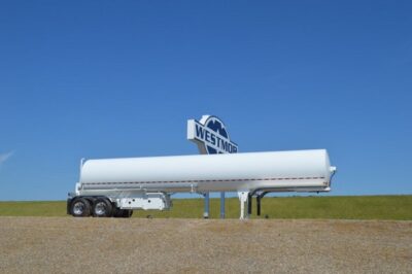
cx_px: 206
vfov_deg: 34.2
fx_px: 446
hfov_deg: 49.6
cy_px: 137
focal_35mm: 39
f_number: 10
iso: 100
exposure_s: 1/400
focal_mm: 26
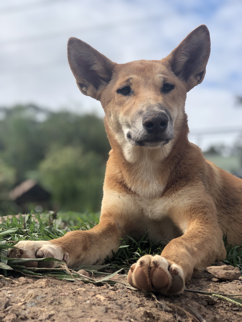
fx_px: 531
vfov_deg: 33.8
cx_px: 121
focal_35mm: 57
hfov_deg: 25.7
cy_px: 161
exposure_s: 1/640
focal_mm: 6.6
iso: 20
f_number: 2.8
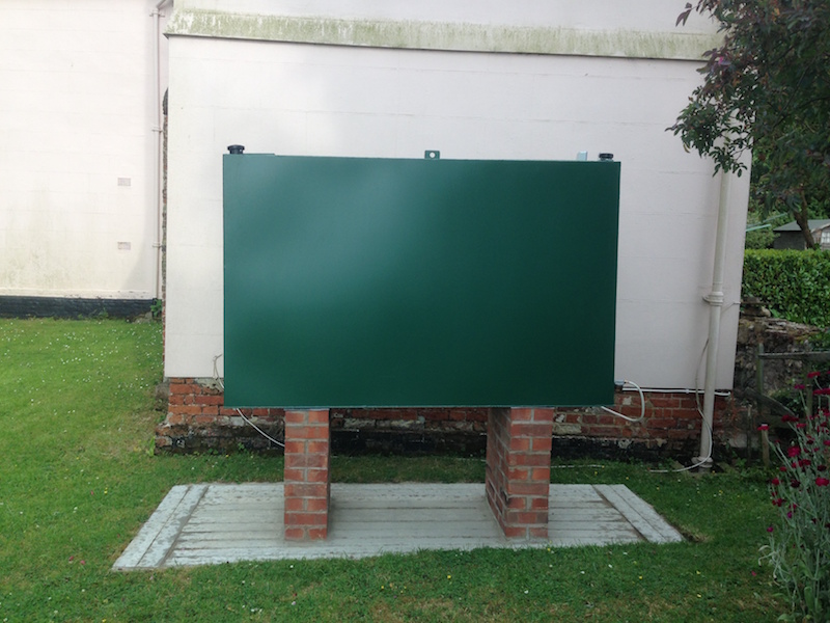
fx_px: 791
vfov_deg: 42.9
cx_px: 415
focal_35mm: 33
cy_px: 312
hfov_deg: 55.4
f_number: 2.4
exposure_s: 1/234
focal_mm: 4.13
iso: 50
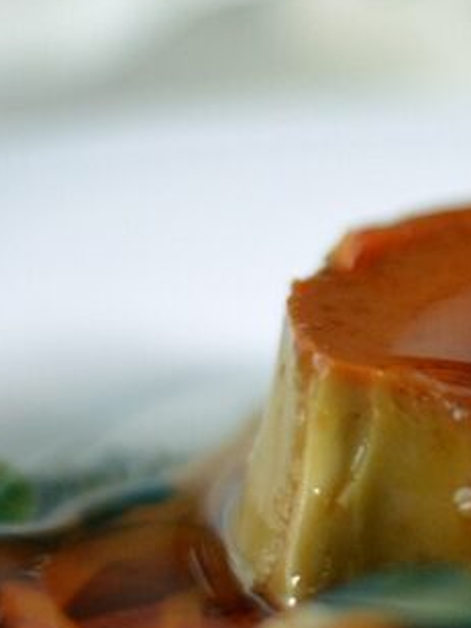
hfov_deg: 7.6
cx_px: 553
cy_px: 293
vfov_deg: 10.2
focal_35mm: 193
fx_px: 3501
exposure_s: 1/60
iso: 640
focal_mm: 50
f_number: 1.8
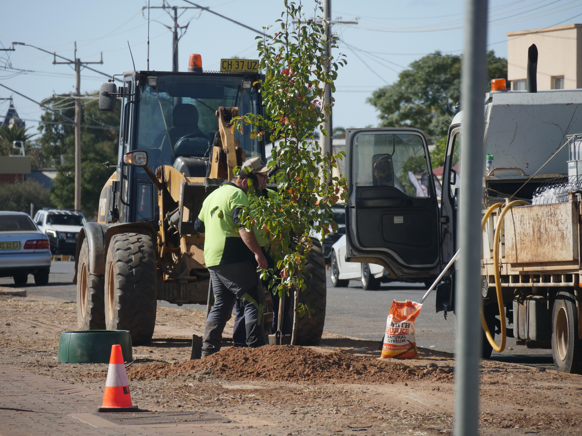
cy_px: 218
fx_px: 4708
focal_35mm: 280
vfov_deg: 5.3
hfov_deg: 7.1
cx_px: 291
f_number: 5.6
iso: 200
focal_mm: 140
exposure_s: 1/400
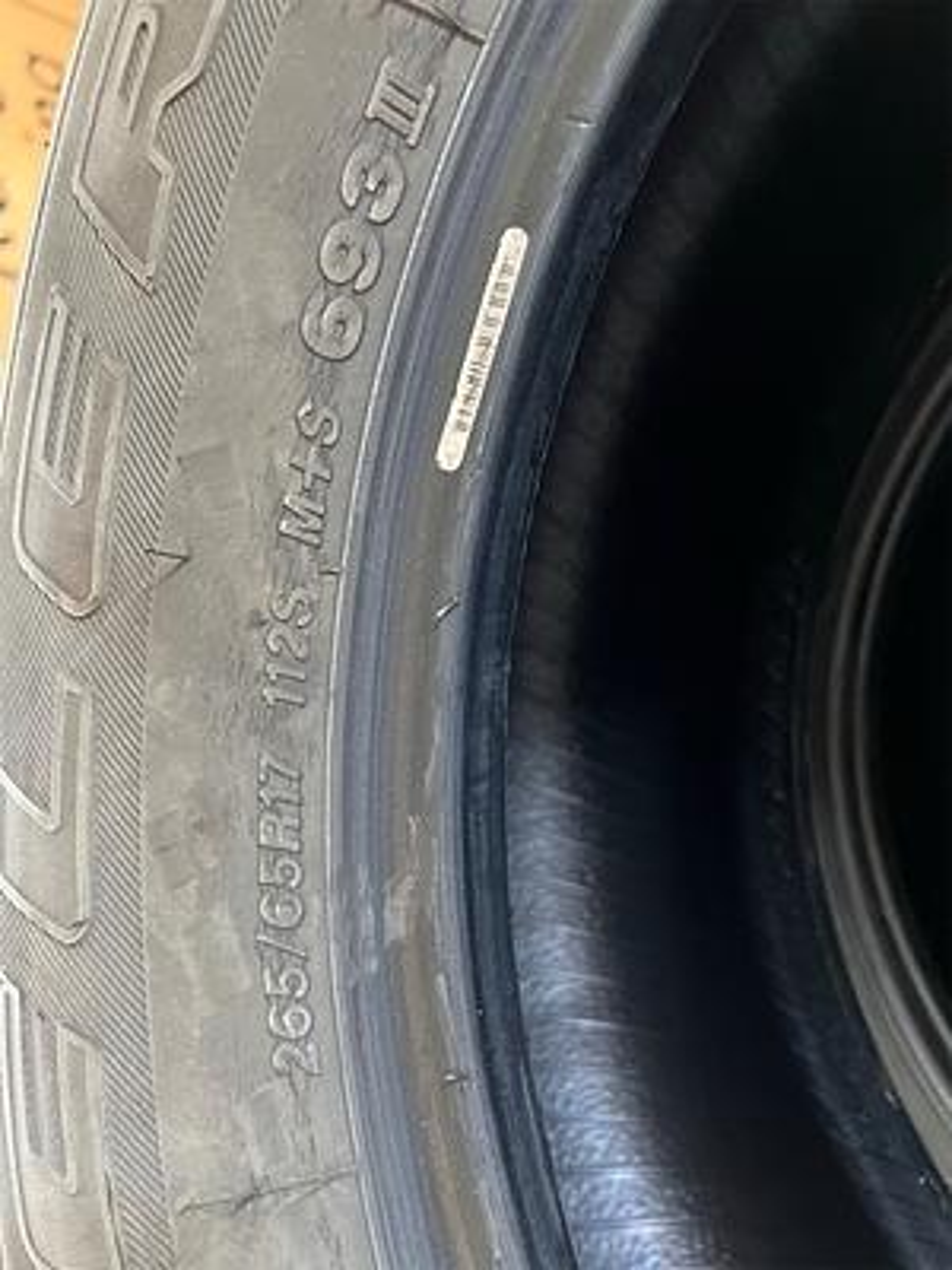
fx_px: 953
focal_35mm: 26
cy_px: 635
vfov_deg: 67.3
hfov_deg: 53.1
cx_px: 476
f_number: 1.5
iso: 500
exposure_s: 1/40
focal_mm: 5.7
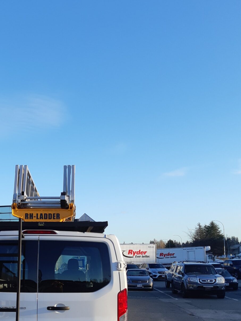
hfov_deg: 32.2
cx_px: 55
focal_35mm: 44
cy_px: 257
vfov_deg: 41.1
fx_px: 408
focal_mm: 3.93
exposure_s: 1/735
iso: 40
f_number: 1.7
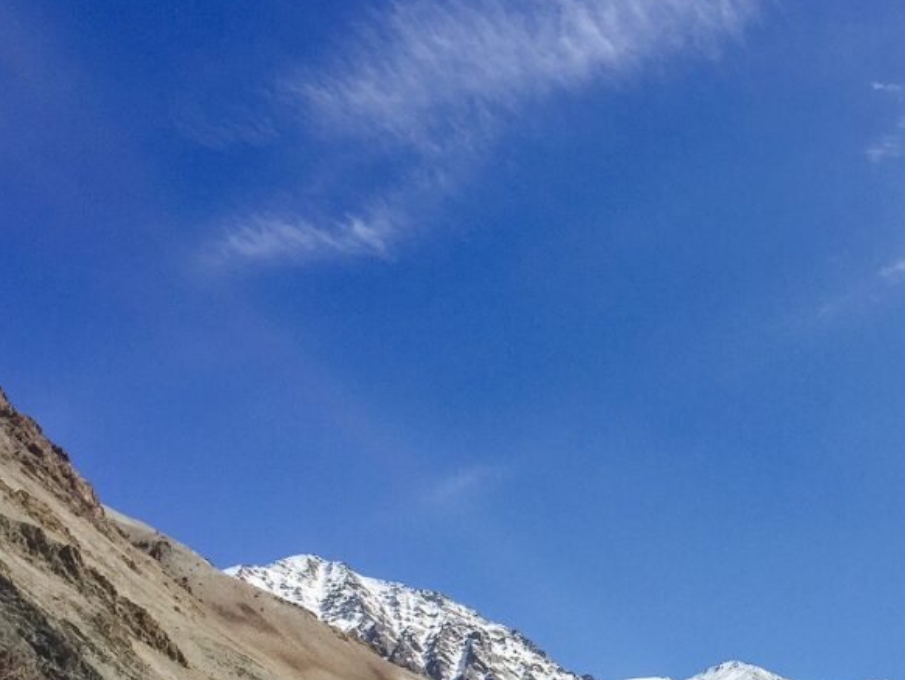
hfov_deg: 36.1
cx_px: 740
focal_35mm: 51
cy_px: 552
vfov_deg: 27.9
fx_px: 1334
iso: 32
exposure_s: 1/3200
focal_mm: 4.15
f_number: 2.2
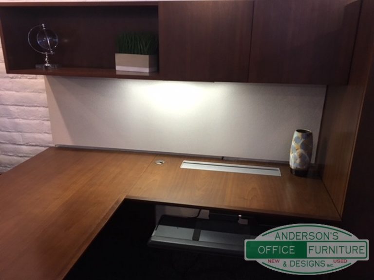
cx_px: 187
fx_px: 313
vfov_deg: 48.2
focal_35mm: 29
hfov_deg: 61.7
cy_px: 140
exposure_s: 1/30
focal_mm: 4.15
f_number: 2.2
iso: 125
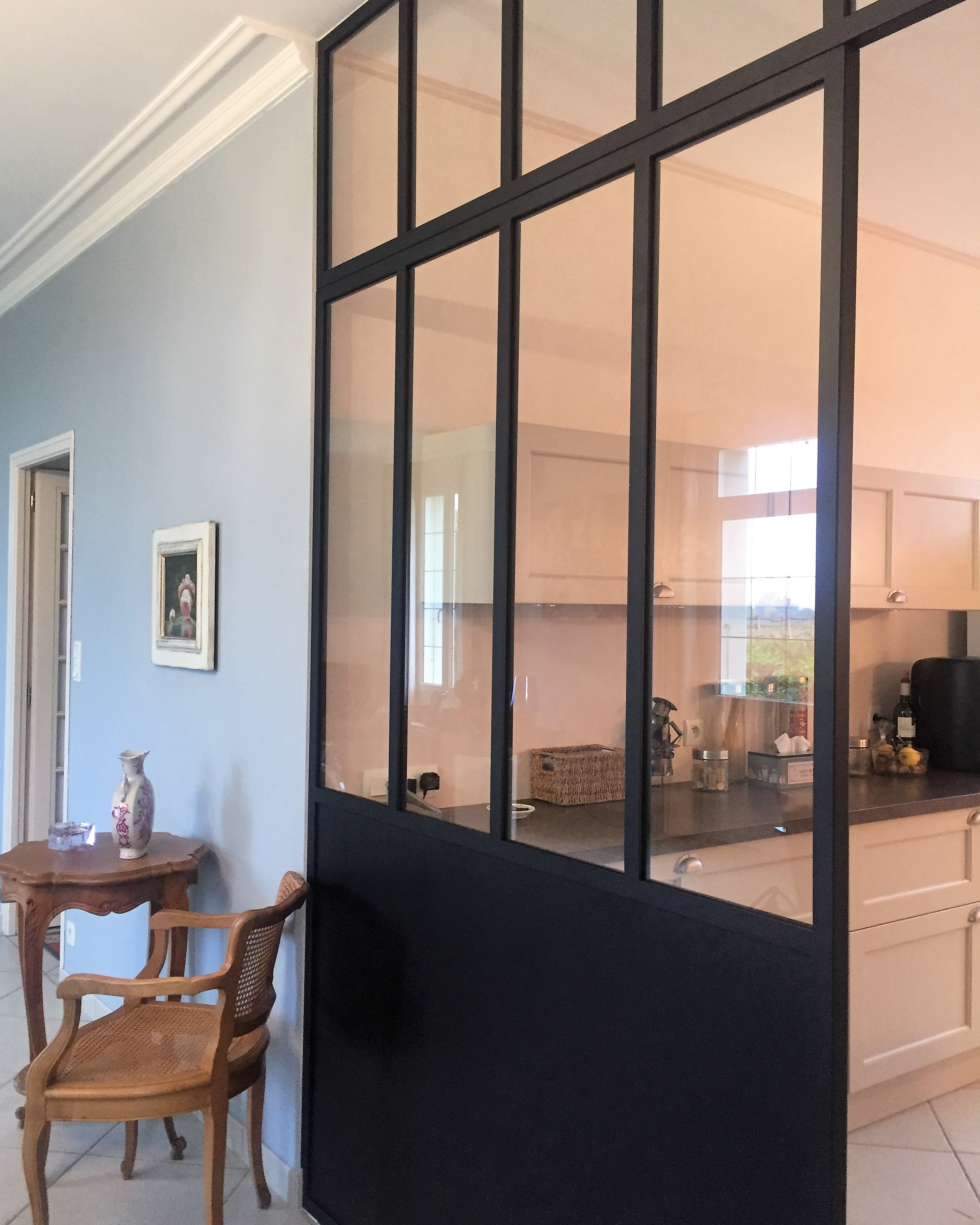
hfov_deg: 47.1
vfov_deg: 57.2
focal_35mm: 31
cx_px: 477
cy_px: 597
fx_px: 1124
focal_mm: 4.15
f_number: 2.2
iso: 250
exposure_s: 1/33
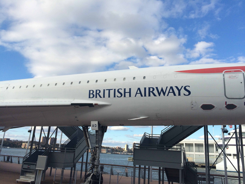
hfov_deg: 61.7
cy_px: 92
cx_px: 122
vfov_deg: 48.2
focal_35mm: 29
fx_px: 205
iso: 32
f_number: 2.2
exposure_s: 1/1953
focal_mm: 4.15
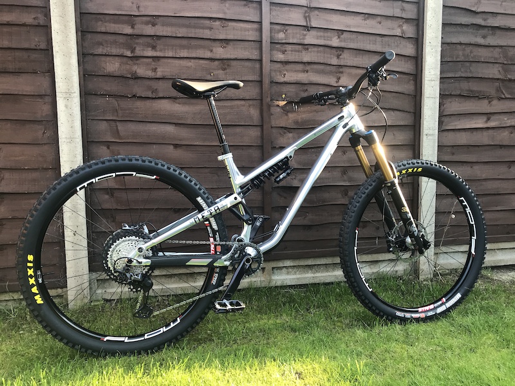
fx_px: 417
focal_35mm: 28
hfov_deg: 63.4
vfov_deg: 49.7
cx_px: 258
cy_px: 193
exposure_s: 1/100
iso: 32
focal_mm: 3.99
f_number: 1.8
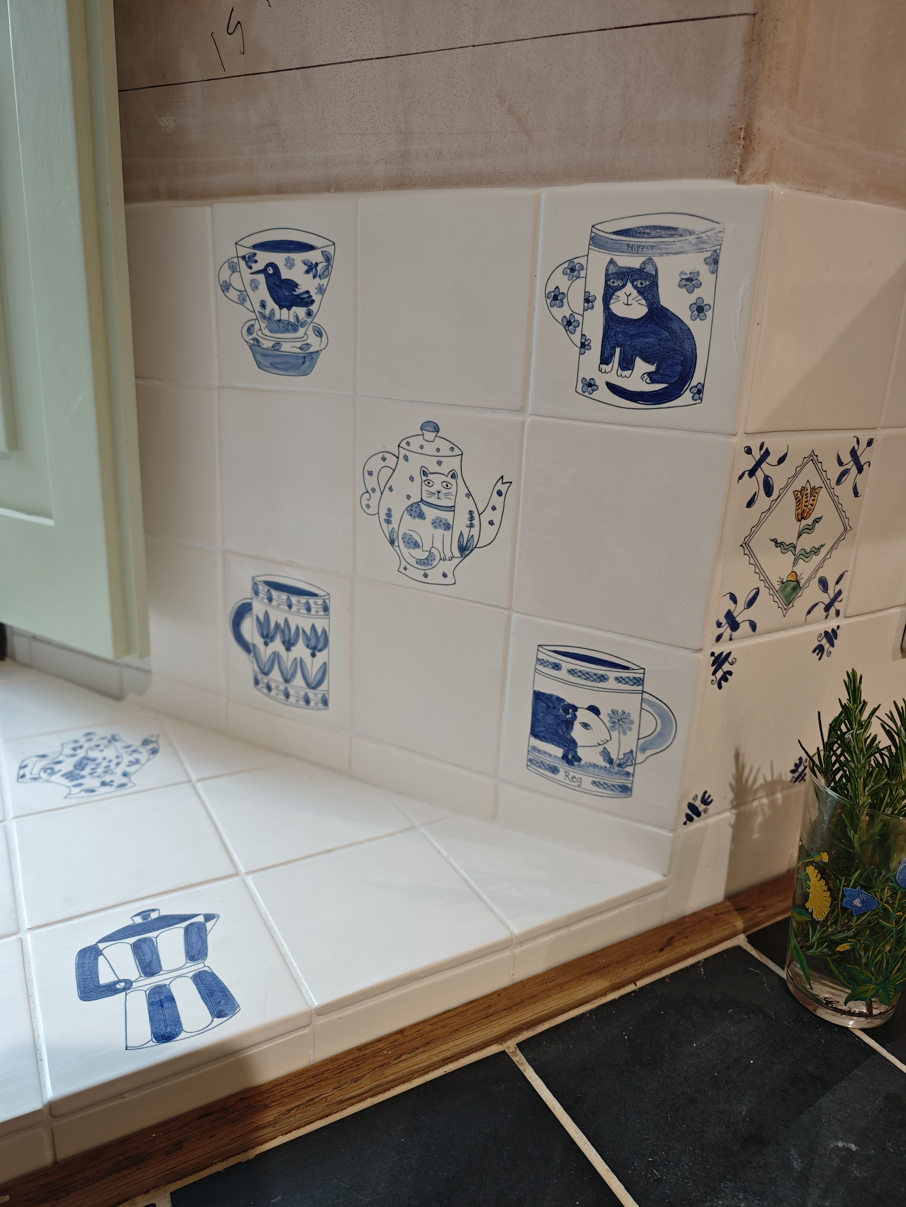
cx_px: 453
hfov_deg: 58.9
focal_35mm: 23
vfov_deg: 73.9
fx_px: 803
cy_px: 604
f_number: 2
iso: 400
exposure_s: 1/100
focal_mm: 8.72
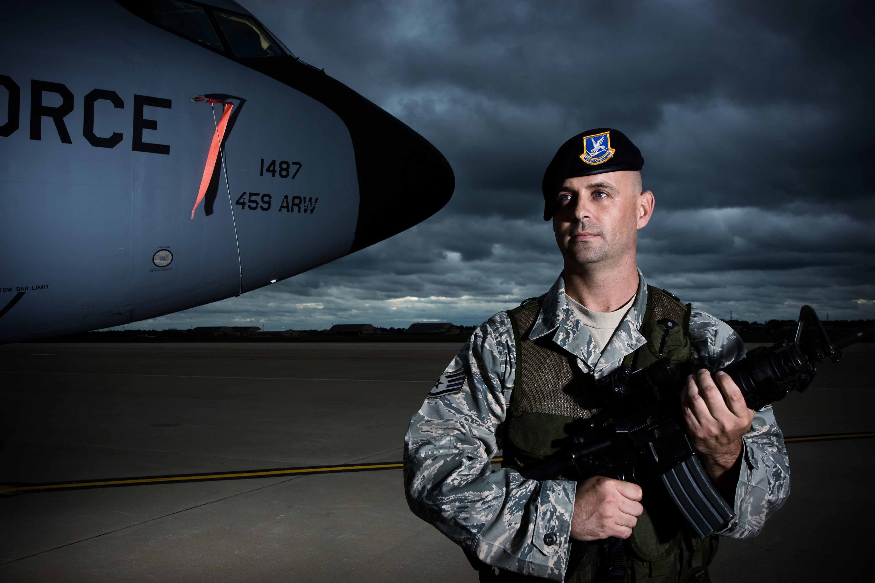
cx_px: 438
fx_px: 875
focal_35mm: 36
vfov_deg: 36.9
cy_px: 292
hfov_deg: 53.1
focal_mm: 24
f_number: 8
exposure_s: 1/160
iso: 100
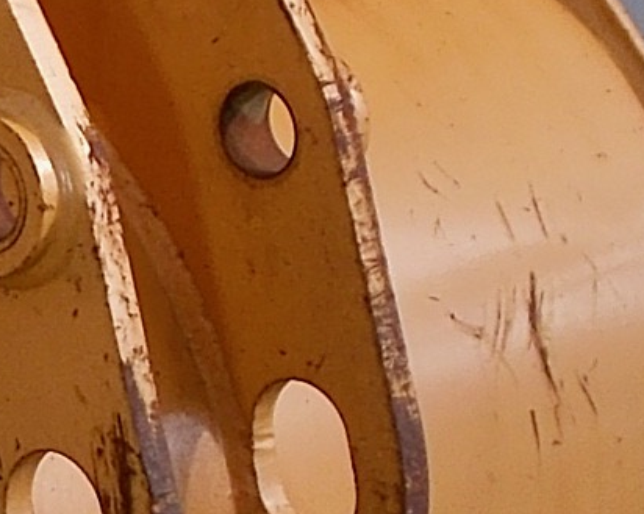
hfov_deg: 7.8
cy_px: 347
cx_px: -624
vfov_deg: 6.5
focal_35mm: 237
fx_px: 4514
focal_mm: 7.9
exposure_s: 1/30
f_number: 4.2
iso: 80
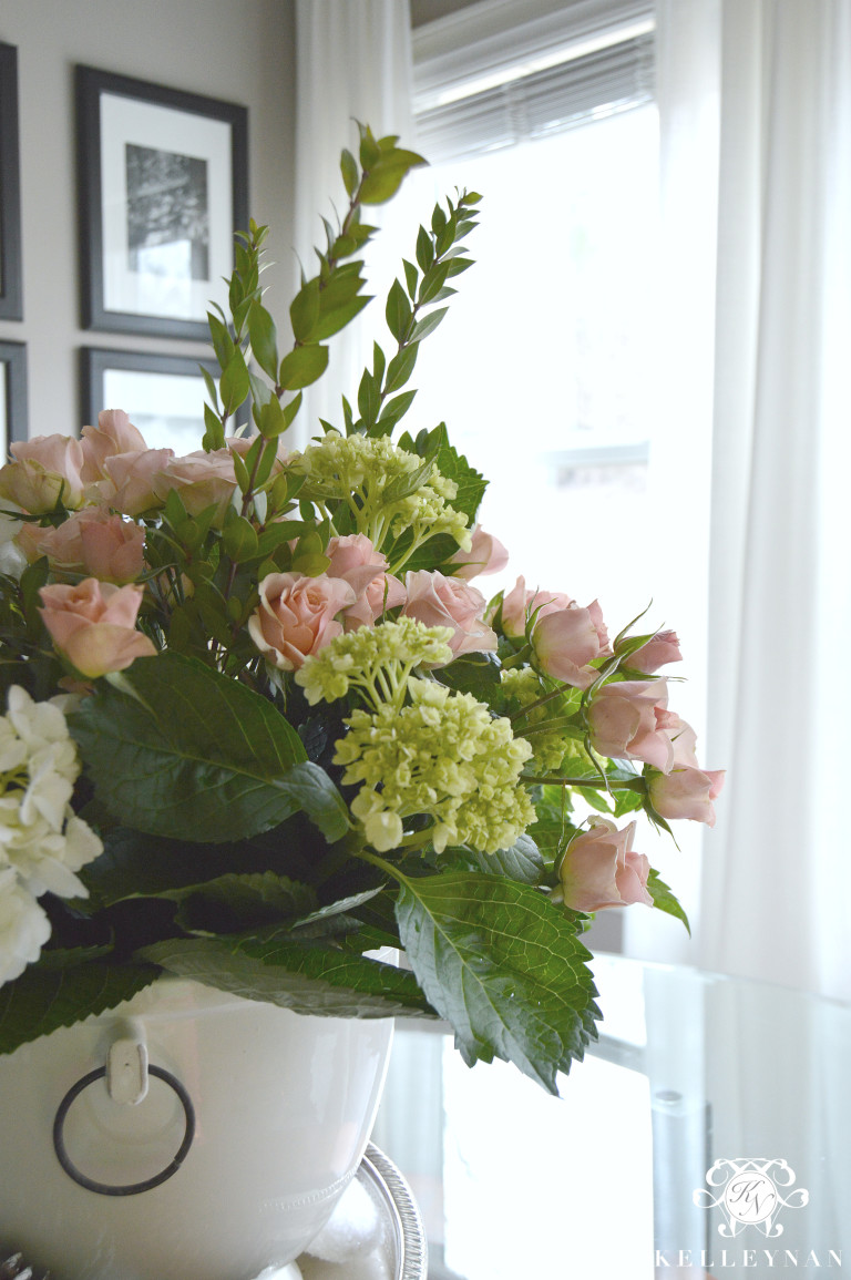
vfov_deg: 53.2
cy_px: 640
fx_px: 1279
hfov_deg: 36.8
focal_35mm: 36
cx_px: 426
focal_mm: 24
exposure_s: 1/50
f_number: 3.8
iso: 800
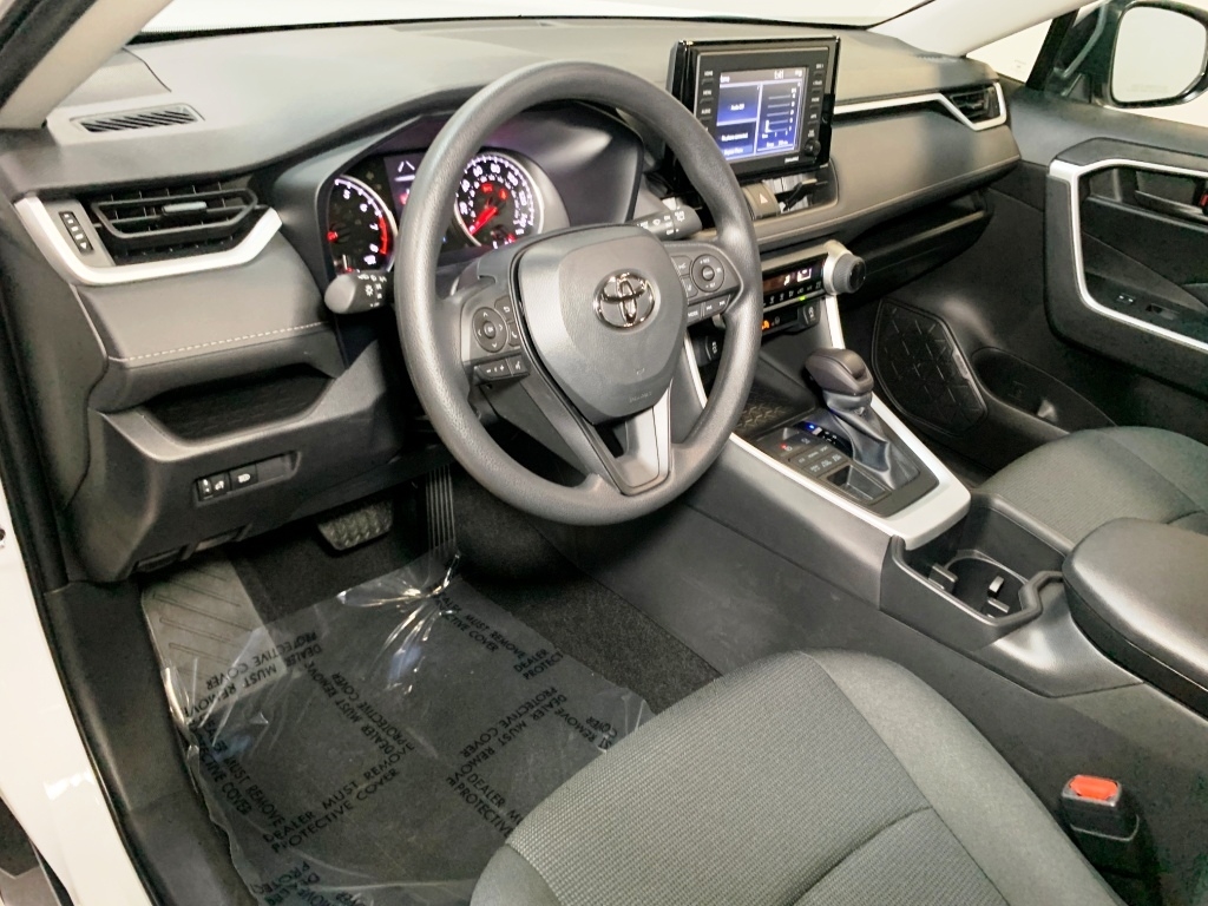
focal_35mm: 26
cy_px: 453
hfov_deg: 67.3
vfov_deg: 53.1
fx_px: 907
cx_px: 604
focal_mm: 4.25
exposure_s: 1/30
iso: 640
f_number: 1.8
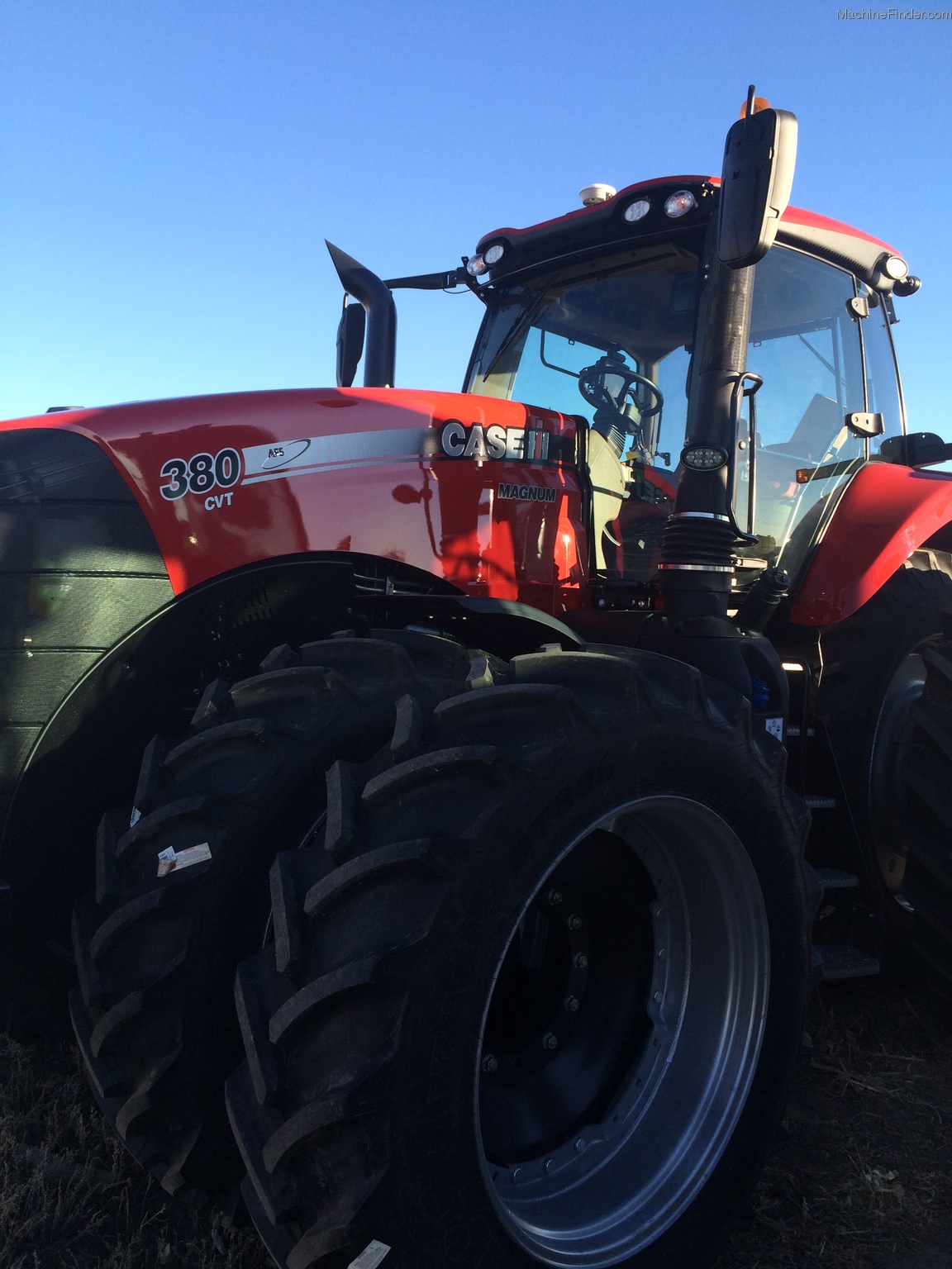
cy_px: 634
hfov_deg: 48.2
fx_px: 1063
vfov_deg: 61.7
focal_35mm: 29
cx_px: 476
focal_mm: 4.15
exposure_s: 1/586
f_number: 2.2
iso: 32
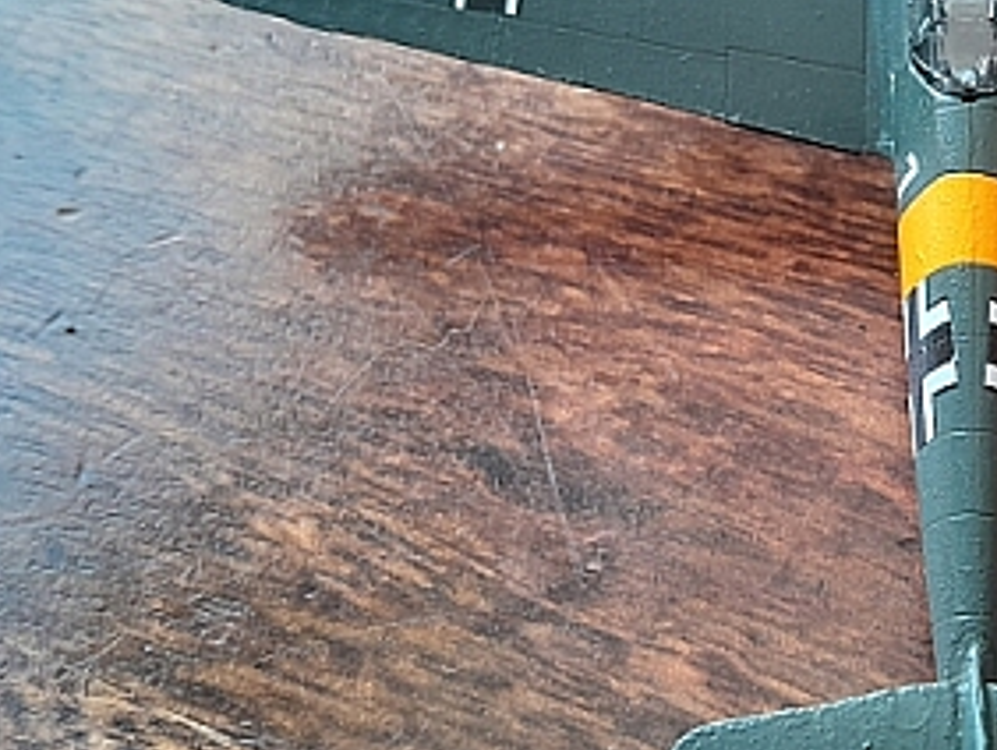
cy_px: 202
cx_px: 937
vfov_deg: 24.6
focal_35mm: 59
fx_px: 1701
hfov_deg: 30.9
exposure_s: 1/50
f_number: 1.8
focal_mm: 3.98
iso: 125
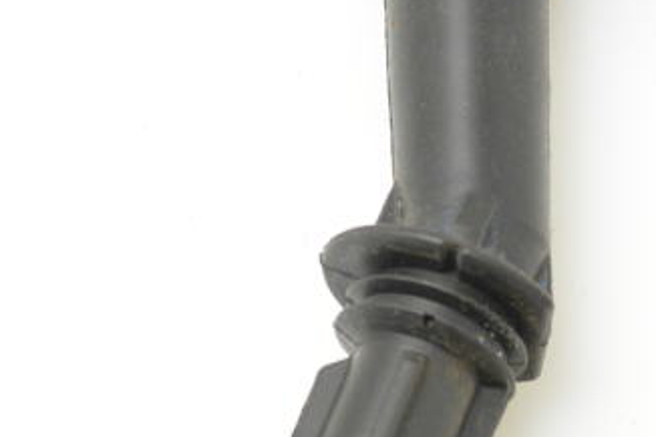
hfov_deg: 9.9
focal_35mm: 207
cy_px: 32
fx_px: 3770
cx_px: 346
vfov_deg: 6.6
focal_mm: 44
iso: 2000
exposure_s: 1/160
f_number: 6.3
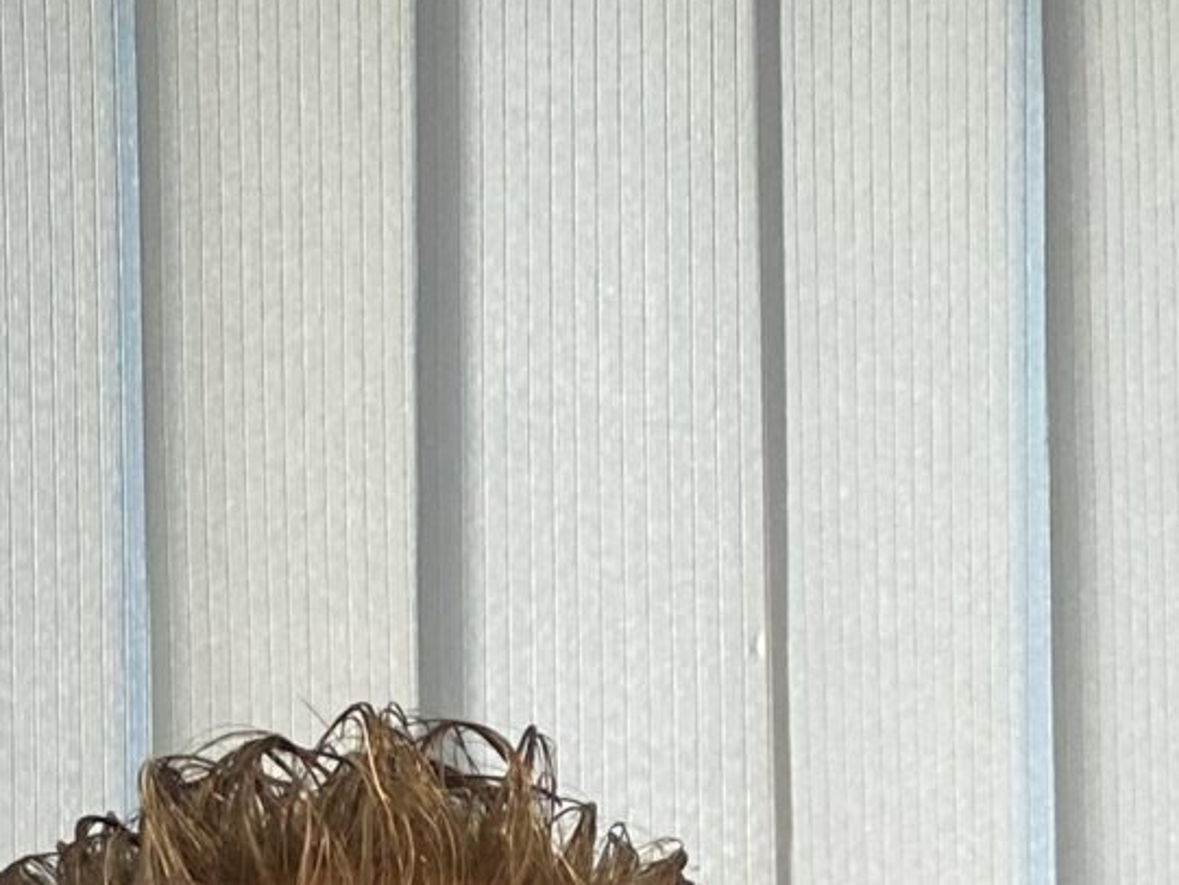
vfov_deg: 10.6
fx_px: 4190
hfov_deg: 14.7
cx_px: -686
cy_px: 2010
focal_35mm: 123
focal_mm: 4.25
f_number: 1.8
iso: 125
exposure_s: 1/116
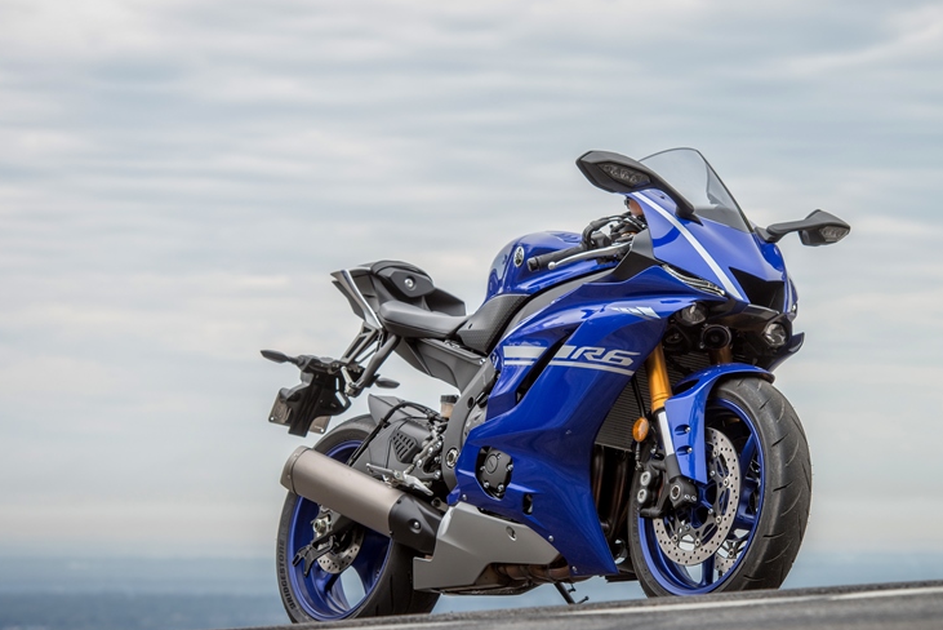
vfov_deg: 7.9
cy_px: 336
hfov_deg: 11.7
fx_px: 4586
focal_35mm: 175
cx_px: 560
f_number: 8
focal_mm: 125
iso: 200
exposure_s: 1/80
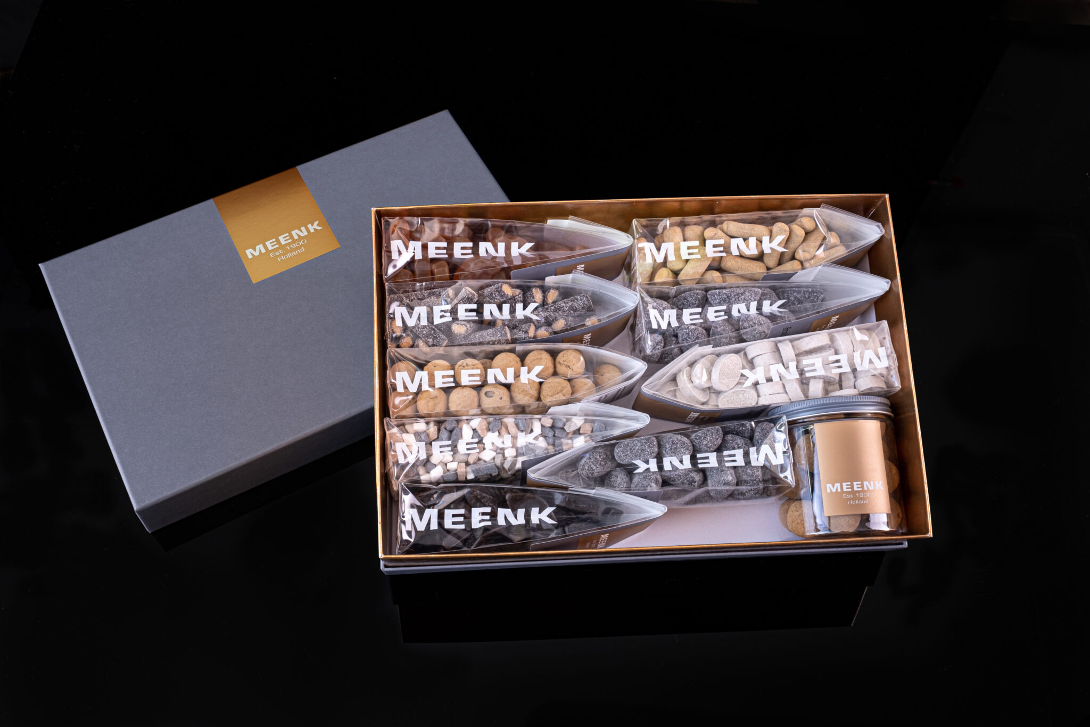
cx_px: 545
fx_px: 1060
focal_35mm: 35
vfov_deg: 37.8
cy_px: 364
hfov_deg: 54.4
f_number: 8
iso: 160
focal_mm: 23.4
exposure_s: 1/160
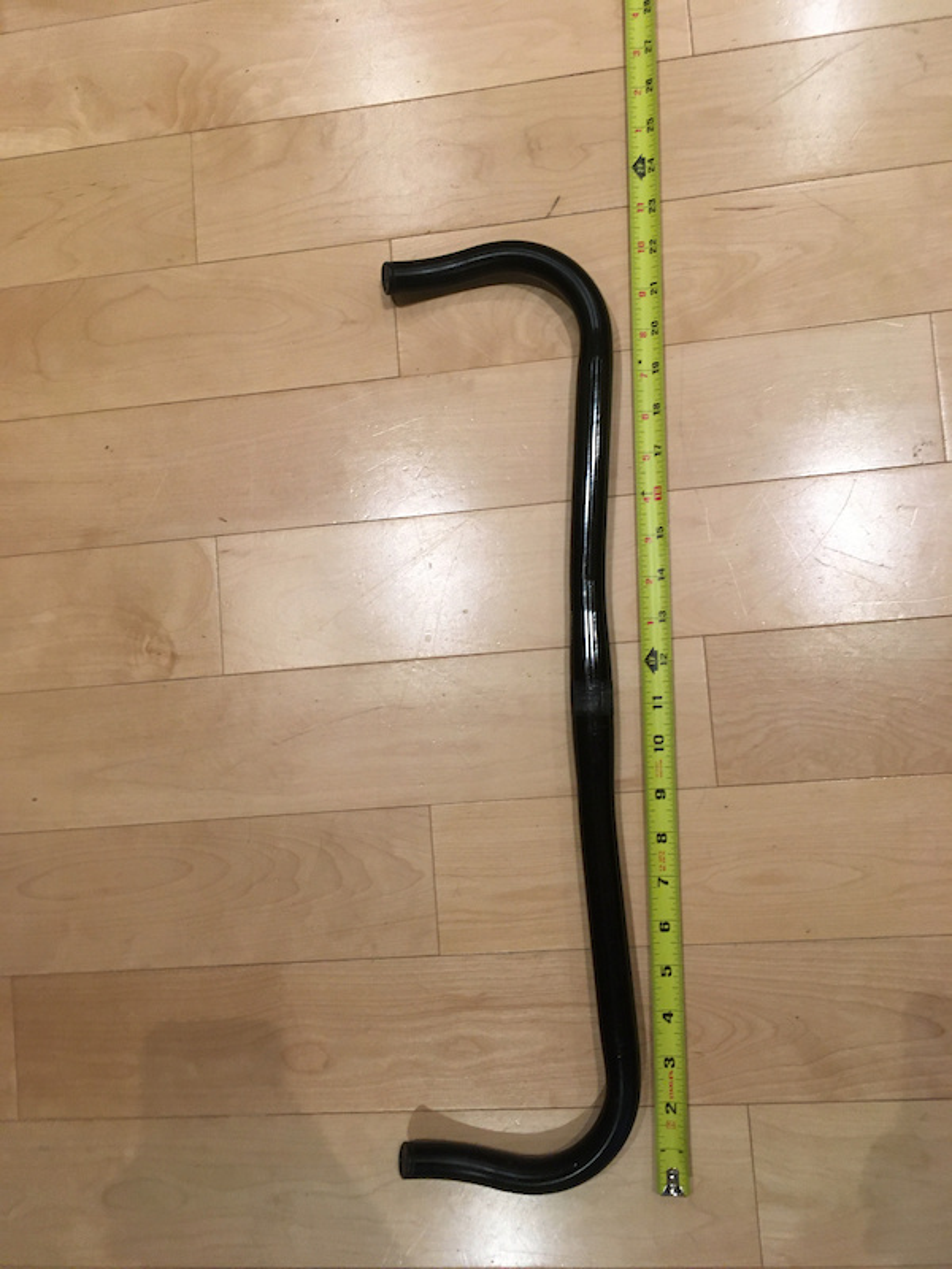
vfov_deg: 61.7
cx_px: 476
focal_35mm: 29
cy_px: 634
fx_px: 1063
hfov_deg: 48.2
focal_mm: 4.15
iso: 125
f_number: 2.2
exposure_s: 1/30
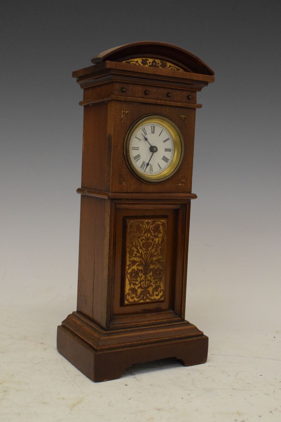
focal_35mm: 46
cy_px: 211
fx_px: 544
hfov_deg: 28.9
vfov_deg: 42.3
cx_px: 140
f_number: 7.1
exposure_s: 1/100
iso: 3200
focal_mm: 31
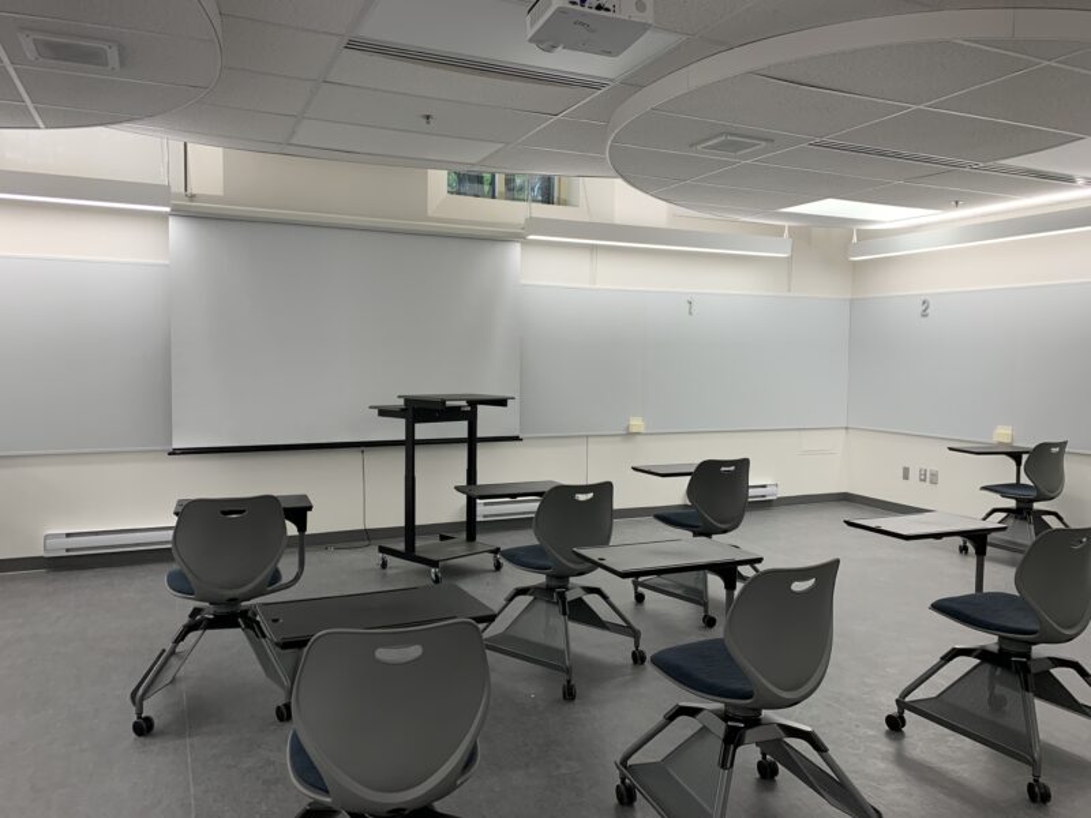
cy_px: 409
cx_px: 546
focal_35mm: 26
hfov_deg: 67.3
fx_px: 819
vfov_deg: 53.1
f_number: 1.8
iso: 64
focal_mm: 4.25
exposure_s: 1/122
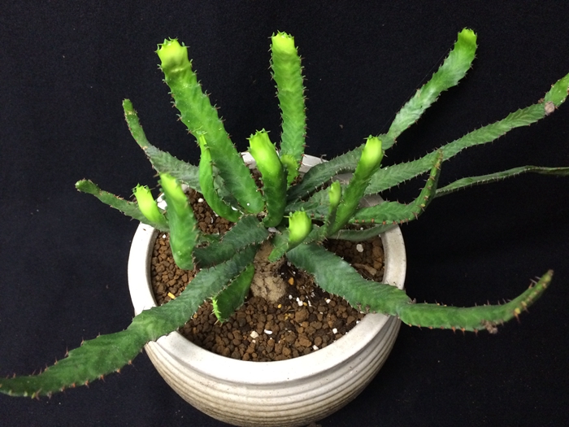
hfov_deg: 61.7
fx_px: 477
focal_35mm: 29
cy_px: 214
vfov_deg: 48.2
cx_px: 284
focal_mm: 4.15
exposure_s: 1/30
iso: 250
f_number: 2.2
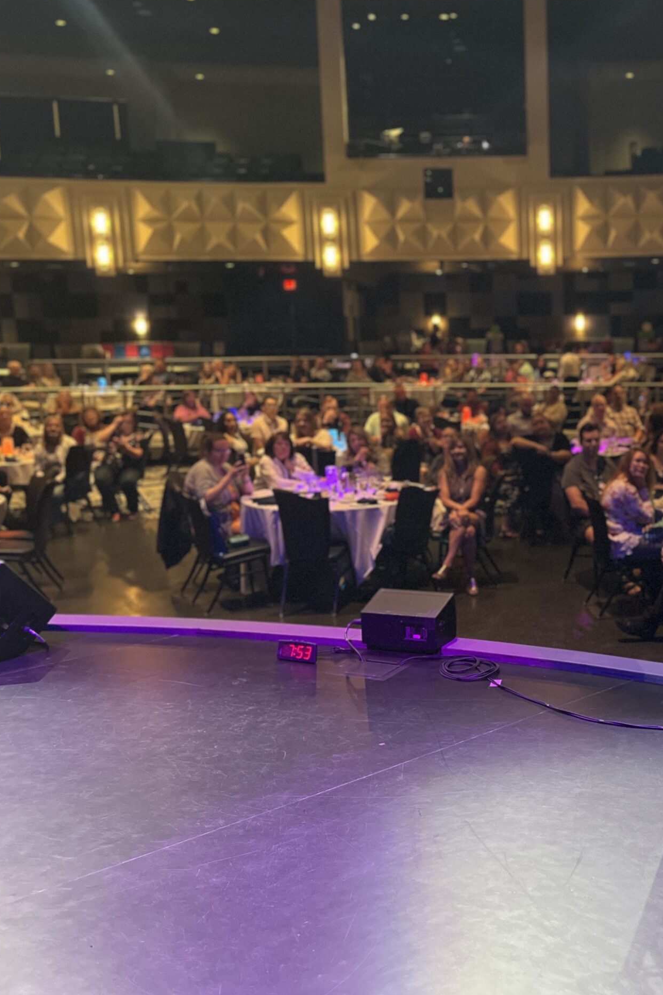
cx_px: 580
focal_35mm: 37
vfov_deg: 51.9
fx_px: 1022
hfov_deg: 34.2
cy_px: 495
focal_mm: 5.7
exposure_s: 1/60
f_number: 1.5
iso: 500
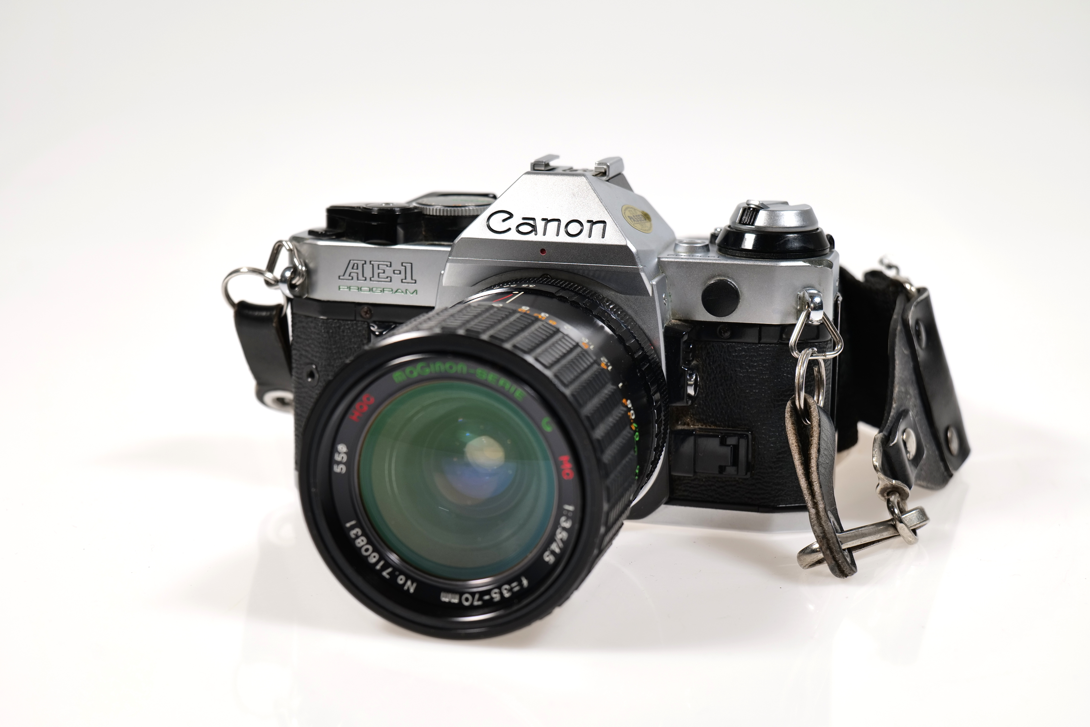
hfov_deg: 33.4
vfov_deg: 22.6
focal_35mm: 60
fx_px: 1817
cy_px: 364
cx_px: 545
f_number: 8
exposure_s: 1/60
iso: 320
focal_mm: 60
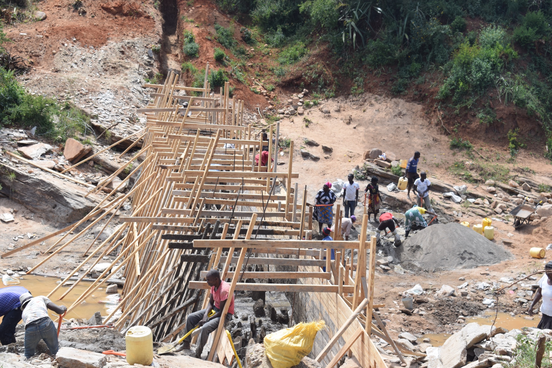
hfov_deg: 31.9
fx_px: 966
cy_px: 184
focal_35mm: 63
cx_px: 276
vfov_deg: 21.6
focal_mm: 42
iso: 250
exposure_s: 1/250
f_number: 8
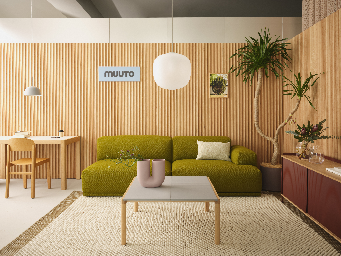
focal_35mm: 26
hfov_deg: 67.3
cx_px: 170
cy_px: 128
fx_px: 256
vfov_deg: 53.1
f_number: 7.1
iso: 640
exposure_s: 1/1.3
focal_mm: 32.6
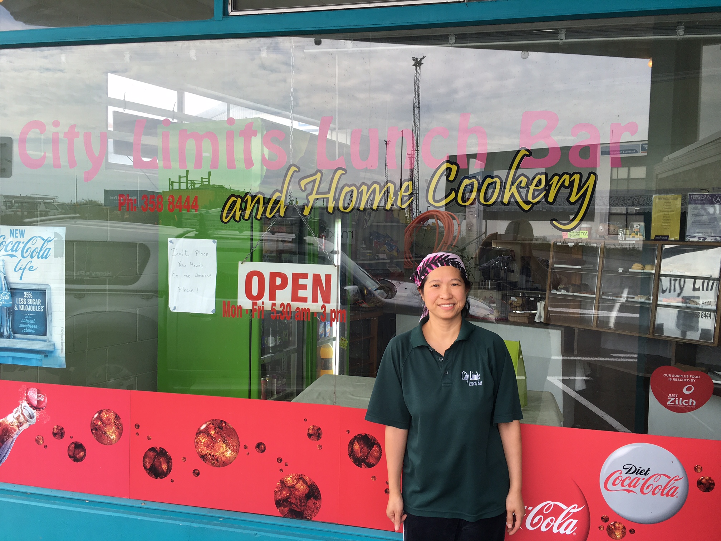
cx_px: 360
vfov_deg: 48.2
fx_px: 604
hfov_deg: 61.7
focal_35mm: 29
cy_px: 270
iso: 25
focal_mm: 4.15
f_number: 2.2
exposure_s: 1/215
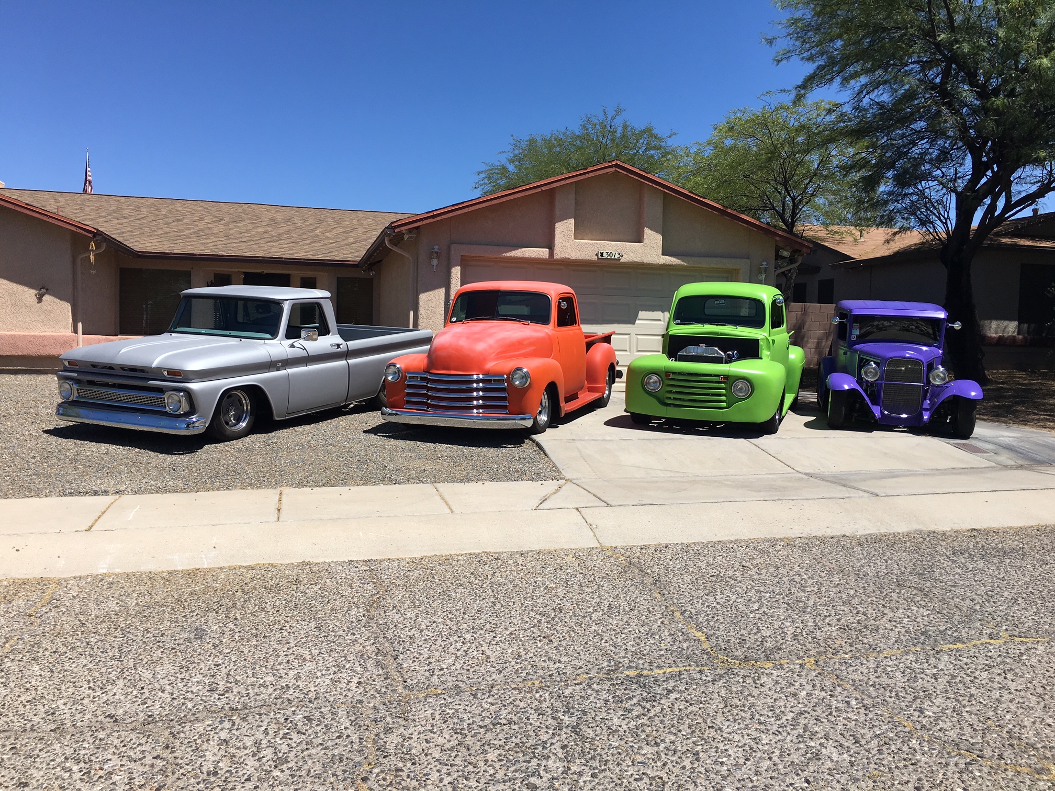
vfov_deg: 48.2
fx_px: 884
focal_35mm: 29
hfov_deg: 61.7
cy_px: 396
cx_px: 528
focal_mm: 4.15
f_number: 2.2
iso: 25
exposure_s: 1/2137
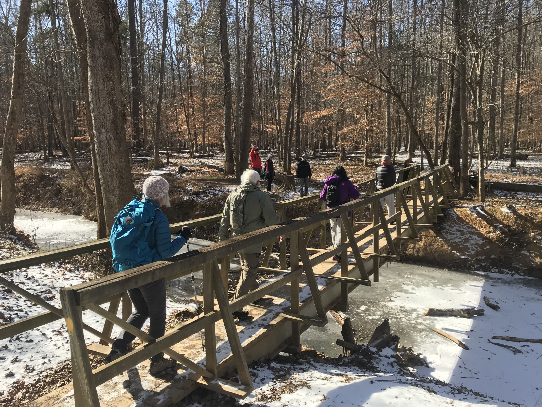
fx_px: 438
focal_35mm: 28
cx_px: 271
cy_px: 204
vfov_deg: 49.7
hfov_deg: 63.4
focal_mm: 3.99
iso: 20
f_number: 1.8
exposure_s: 1/725
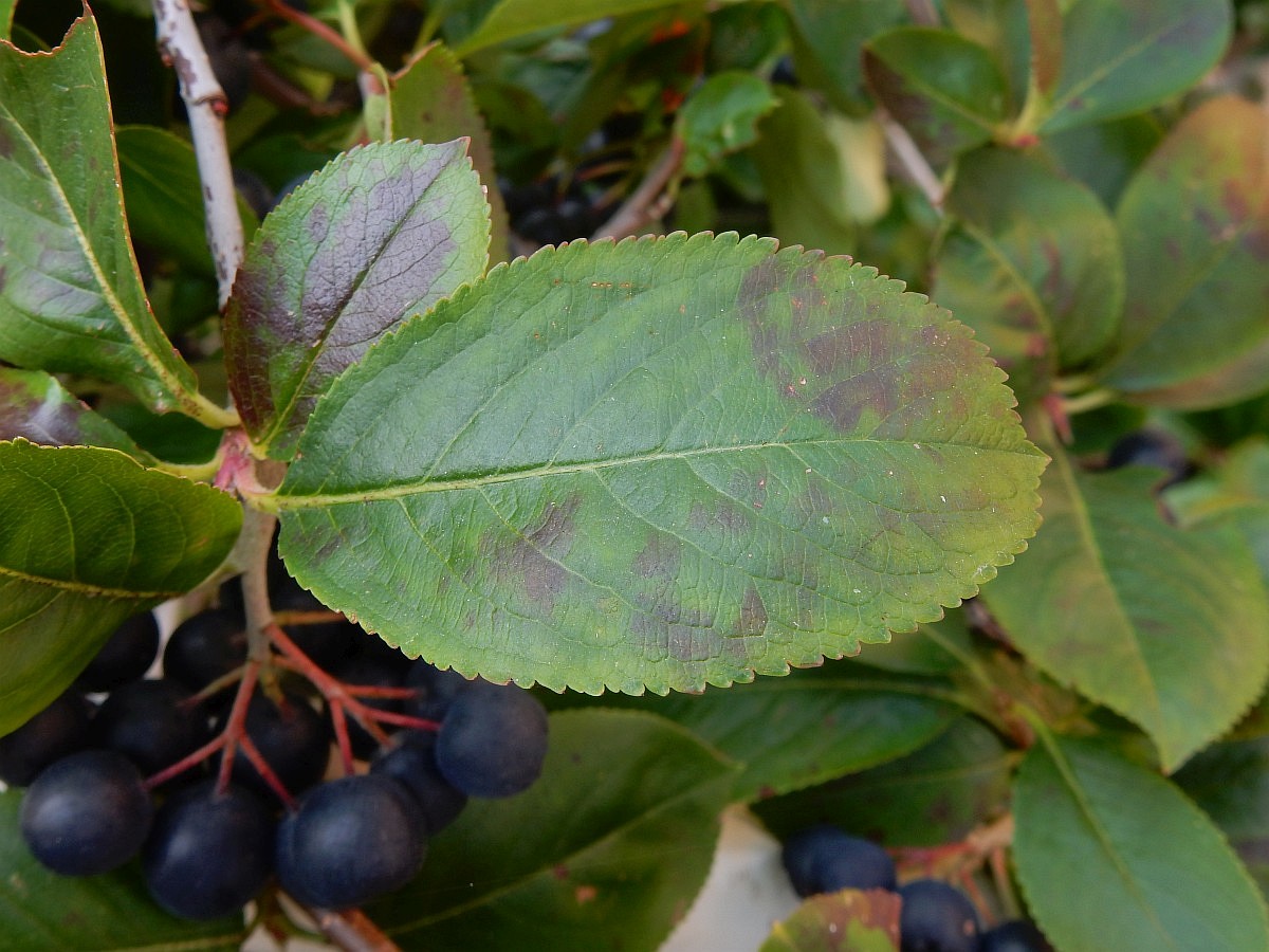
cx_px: 634
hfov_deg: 51.4
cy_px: 476
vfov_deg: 39.7
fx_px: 1320
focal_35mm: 36
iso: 125
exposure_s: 1/100
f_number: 4
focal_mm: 6.4
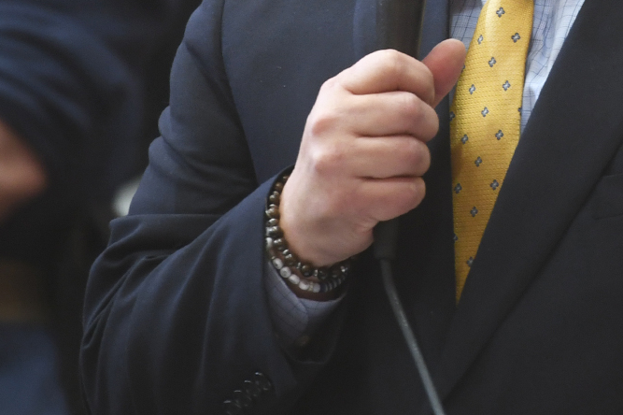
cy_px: -122
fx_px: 9340
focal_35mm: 540
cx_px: 537
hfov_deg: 3.8
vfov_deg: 2.5
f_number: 3.5
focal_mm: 200
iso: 800
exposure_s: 1/40
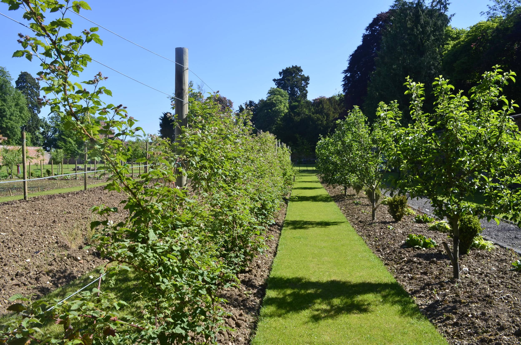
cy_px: 172
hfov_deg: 57.3
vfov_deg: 39.8
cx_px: 260
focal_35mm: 33
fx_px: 477
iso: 160
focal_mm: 22
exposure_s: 1/125
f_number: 11
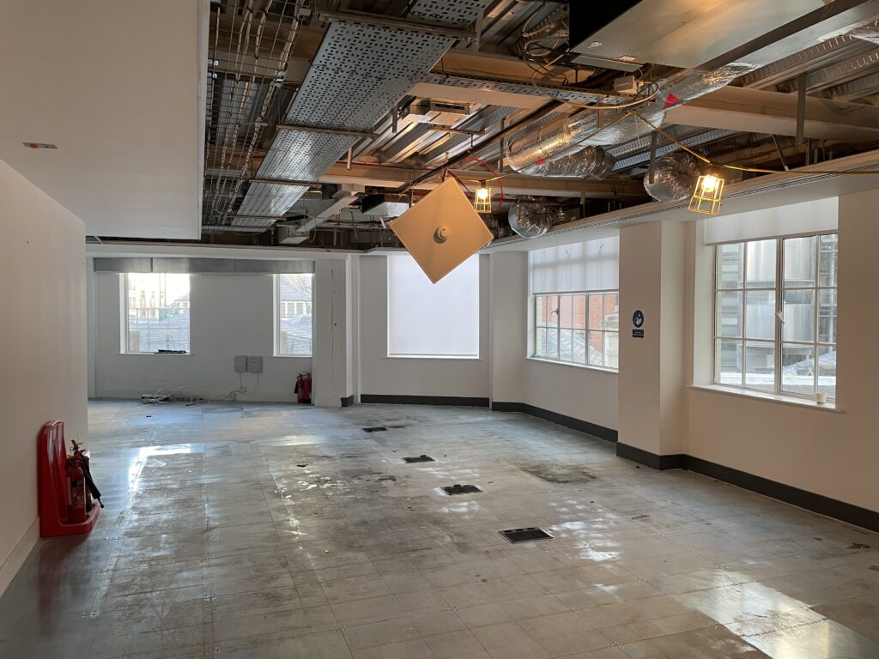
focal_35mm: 26
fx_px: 660
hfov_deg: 67.3
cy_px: 330
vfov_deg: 53.1
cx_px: 440
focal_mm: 4.2
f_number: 1.6
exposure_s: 1/50
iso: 64
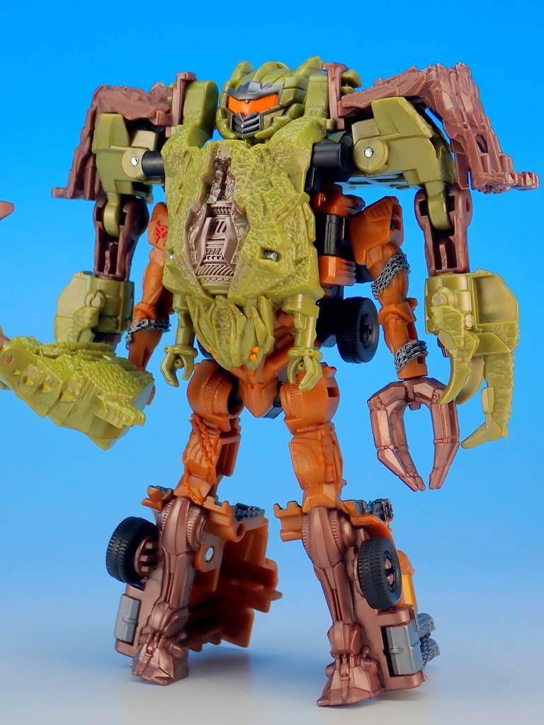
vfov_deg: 25.3
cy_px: 362
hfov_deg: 19.1
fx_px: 1613
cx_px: 272
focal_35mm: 77
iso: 100
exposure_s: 1/20
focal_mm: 13.65
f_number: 4.1
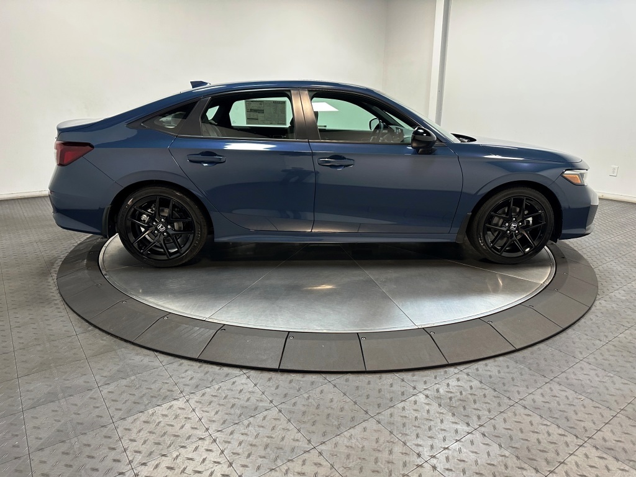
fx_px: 441
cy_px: 238
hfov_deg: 71.6
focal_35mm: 24
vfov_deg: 56.8
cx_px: 318
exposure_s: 1/60
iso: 400
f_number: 1.78
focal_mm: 6.86
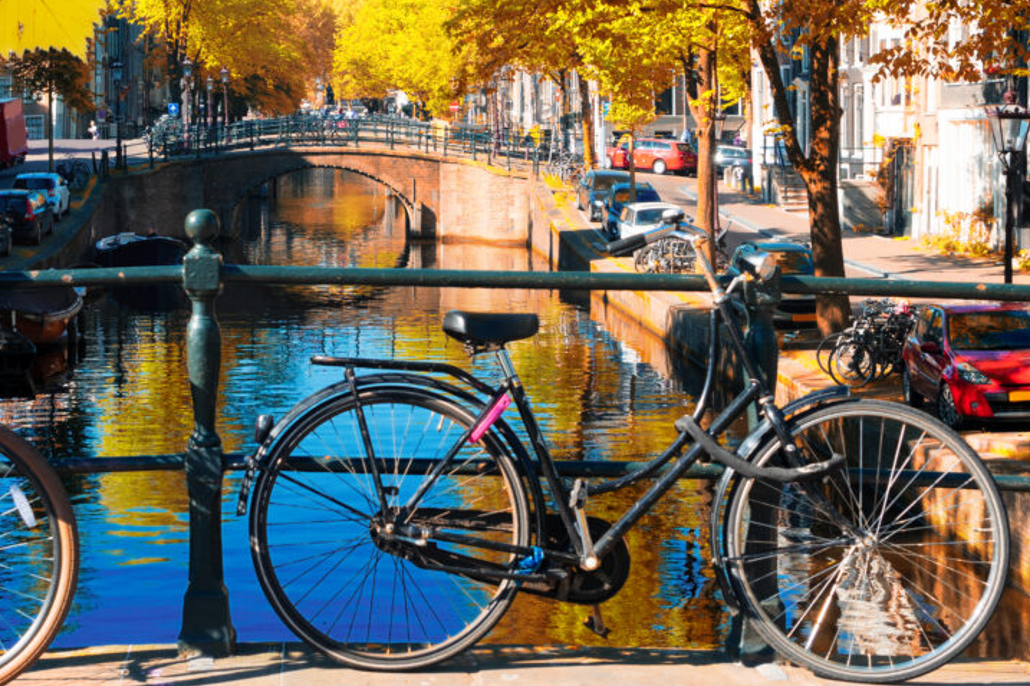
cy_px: 152
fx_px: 2146
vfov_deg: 18.0
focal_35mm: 75
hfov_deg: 26.8
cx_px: 312
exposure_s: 1/160
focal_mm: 35
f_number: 6.3
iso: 100
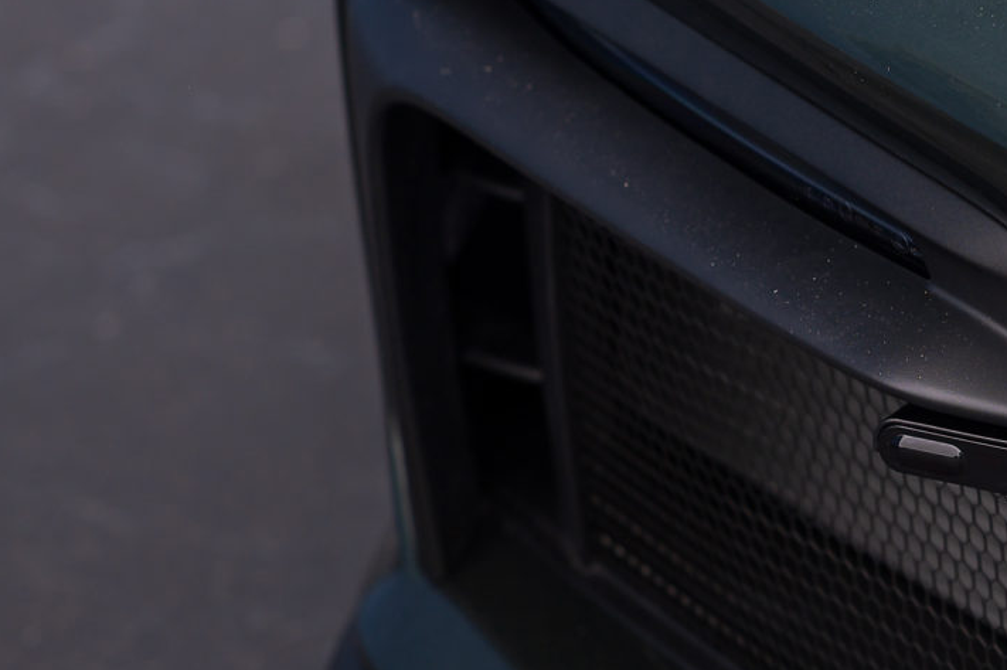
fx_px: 8553
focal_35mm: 306
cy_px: -307
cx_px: 1582
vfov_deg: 4.5
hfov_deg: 6.6
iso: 100
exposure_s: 1/125
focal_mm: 85
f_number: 3.2
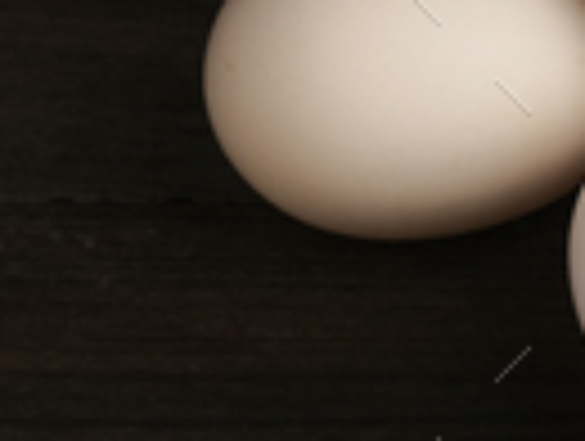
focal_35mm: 231
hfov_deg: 8.5
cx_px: 626
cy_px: -236
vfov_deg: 6.4
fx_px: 3911
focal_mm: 35
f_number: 8
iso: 160
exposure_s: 1/100
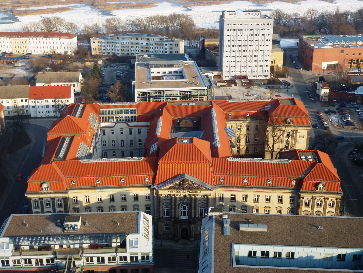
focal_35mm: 45
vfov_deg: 32.2
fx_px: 472
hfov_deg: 42.1
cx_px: 182
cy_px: 136
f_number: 4
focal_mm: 8
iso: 100
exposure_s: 1/400
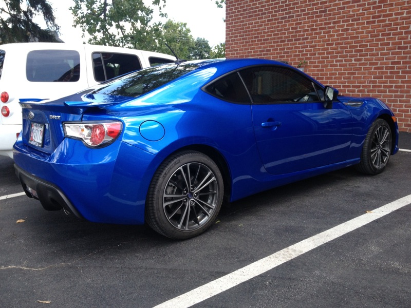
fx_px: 416
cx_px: 206
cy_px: 154
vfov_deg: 40.7
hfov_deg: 52.6
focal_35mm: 35
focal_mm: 4.28
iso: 50
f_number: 2.4
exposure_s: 1/240
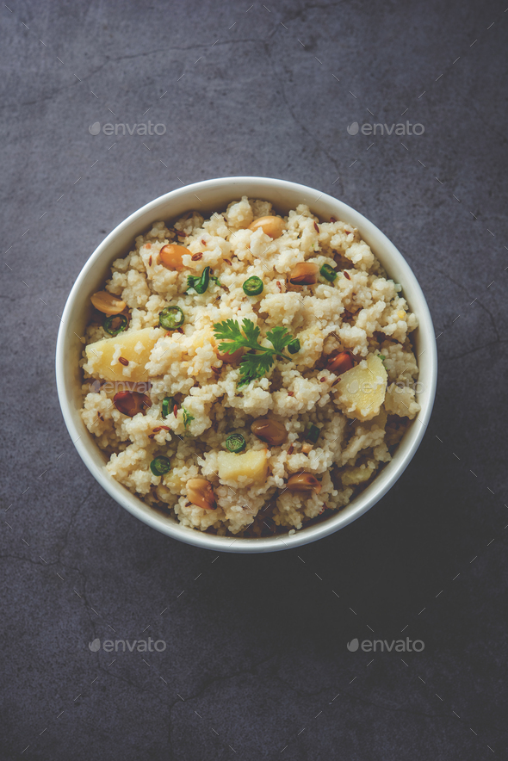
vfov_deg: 33.4
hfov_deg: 22.6
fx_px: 1269
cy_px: 380
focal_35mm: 60
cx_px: 254
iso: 100
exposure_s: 1/125
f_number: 8
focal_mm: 60
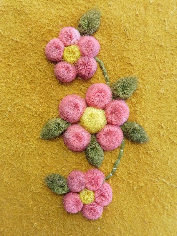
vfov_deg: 69.4
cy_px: 118
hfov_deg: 54.9
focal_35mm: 25
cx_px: 88
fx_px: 170
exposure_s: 1/40
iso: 400
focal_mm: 4.3
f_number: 3.3
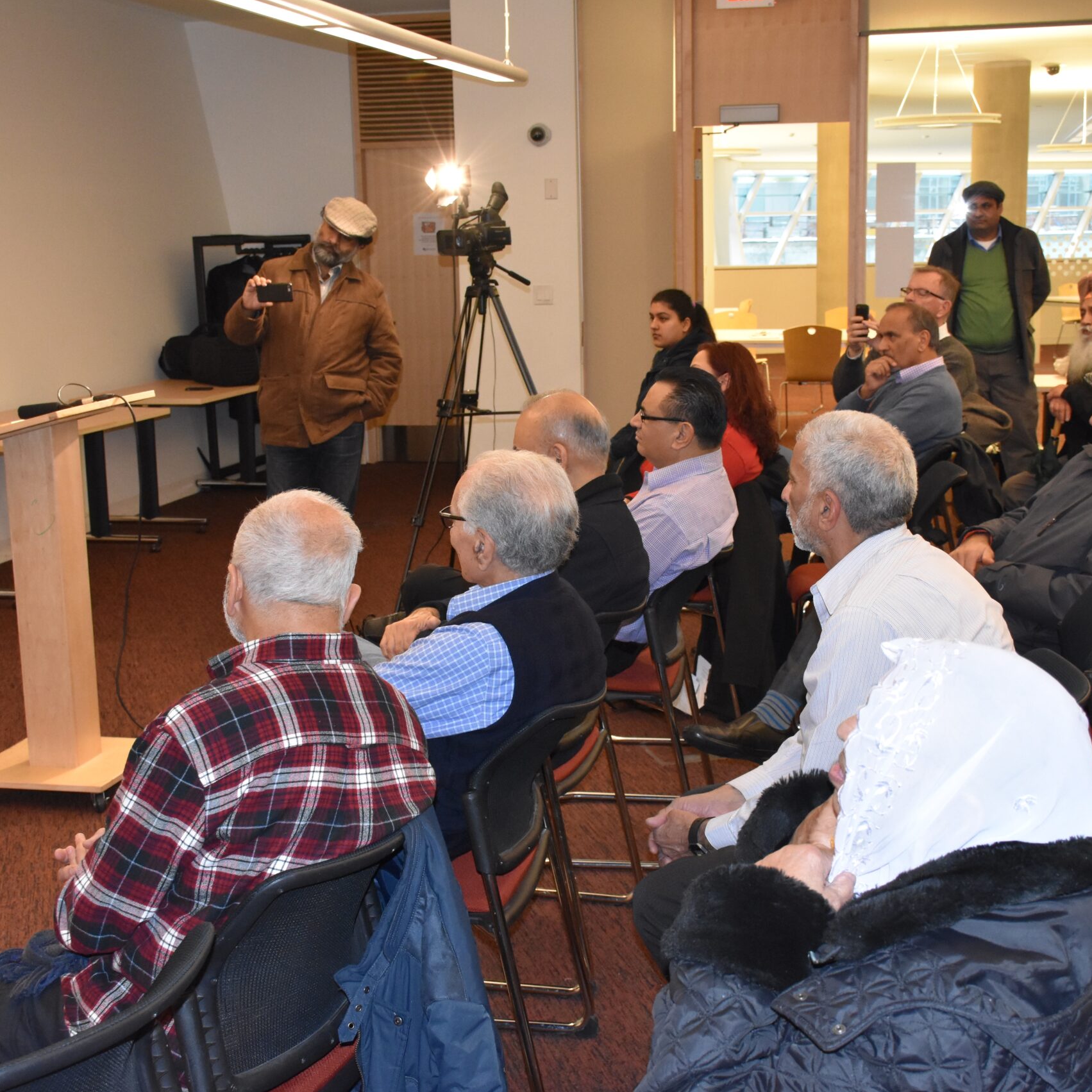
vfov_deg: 36.8
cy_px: 546
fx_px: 1642
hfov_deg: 36.8
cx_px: 585
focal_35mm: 46
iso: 2500
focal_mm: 24
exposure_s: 1/80
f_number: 6.3
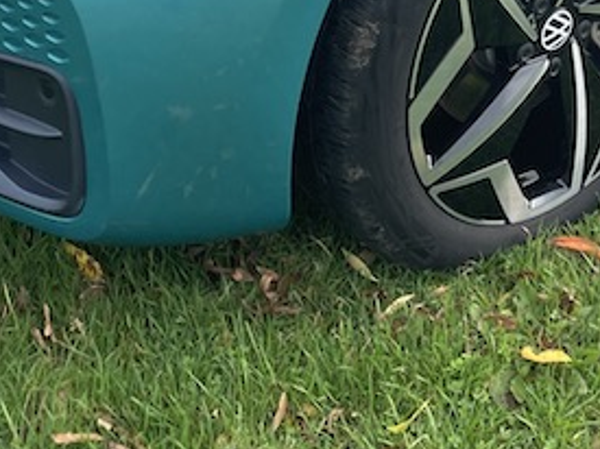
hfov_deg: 22.6
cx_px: 515
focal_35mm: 85
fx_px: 1473
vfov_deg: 15.9
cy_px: -234
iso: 50
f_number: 1.6
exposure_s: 1/796
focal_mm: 4.2
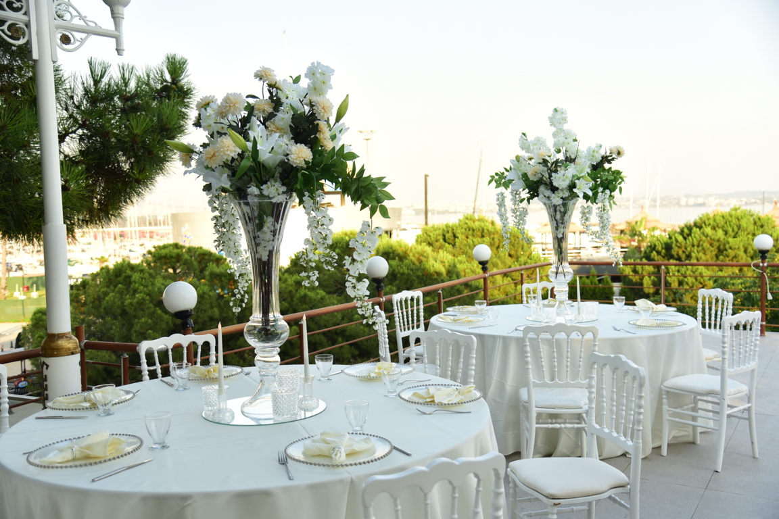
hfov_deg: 54.4
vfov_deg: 37.9
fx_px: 757
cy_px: 260
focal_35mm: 35
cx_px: 390
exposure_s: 1/500
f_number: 4
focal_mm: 35
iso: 320
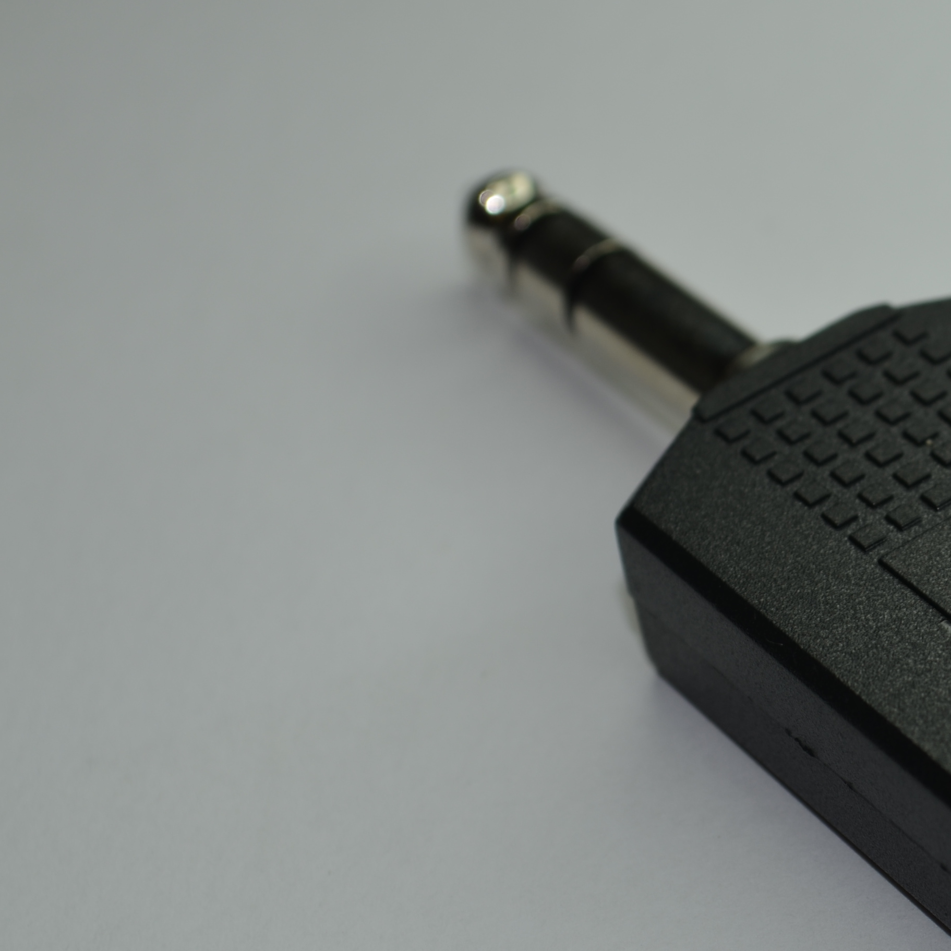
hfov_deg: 13.4
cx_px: 929
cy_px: 550
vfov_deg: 13.5
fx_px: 4010
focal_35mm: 129
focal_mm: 50
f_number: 8
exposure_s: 1/125
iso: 100
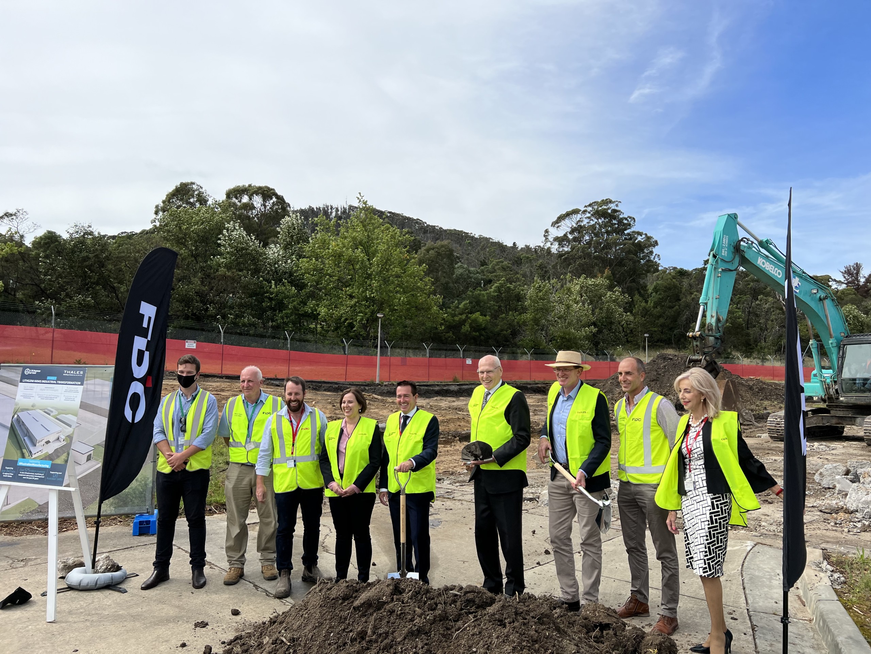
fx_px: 654
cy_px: 327
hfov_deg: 67.3
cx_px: 436
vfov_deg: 53.1
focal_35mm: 26
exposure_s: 1/5076
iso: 50
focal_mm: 5.7
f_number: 1.5
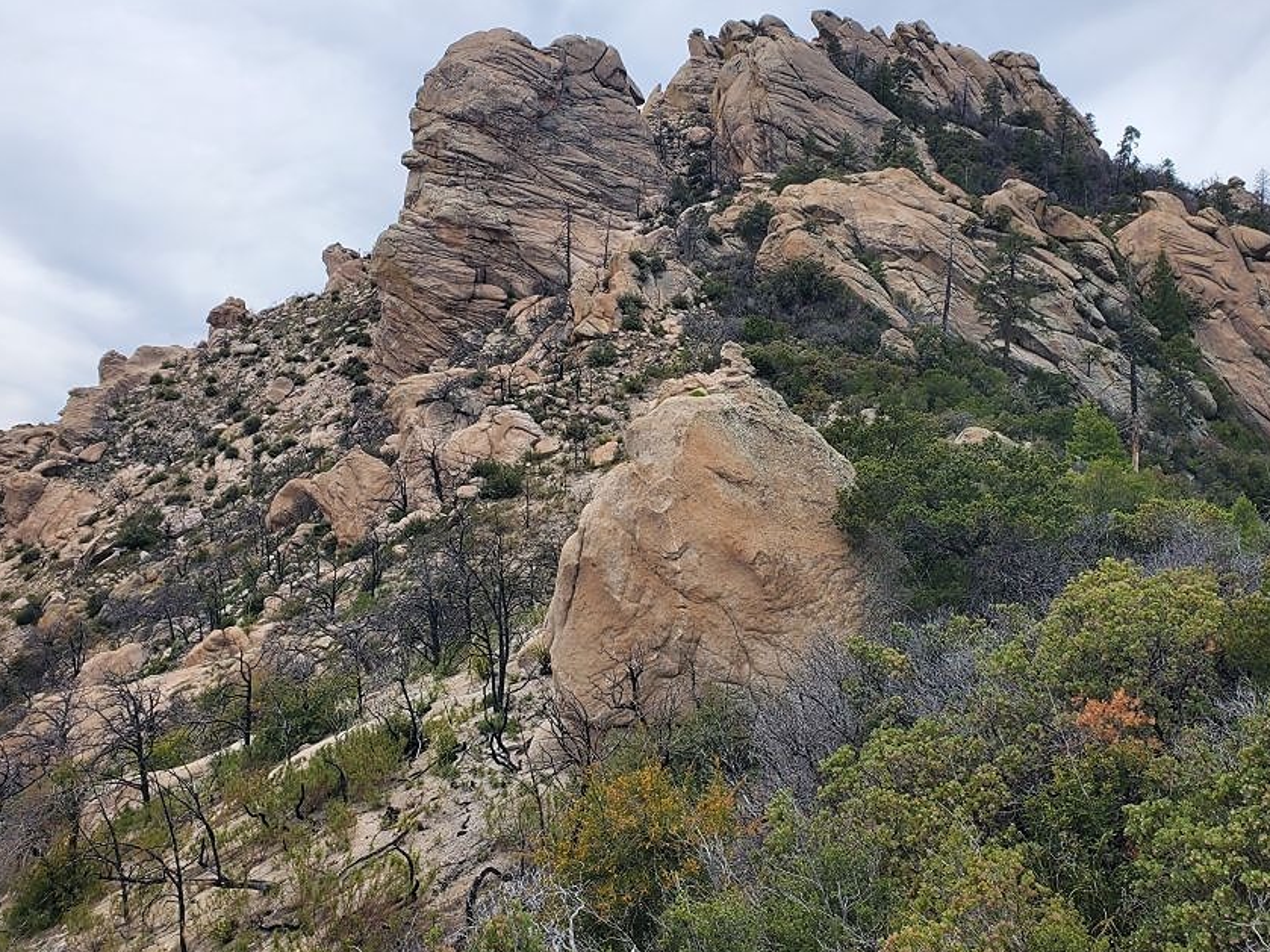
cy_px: 416
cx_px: 678
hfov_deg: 58.3
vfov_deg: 45.3
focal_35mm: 31
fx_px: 1137
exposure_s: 1/1648
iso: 50
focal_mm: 4.3
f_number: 2.4
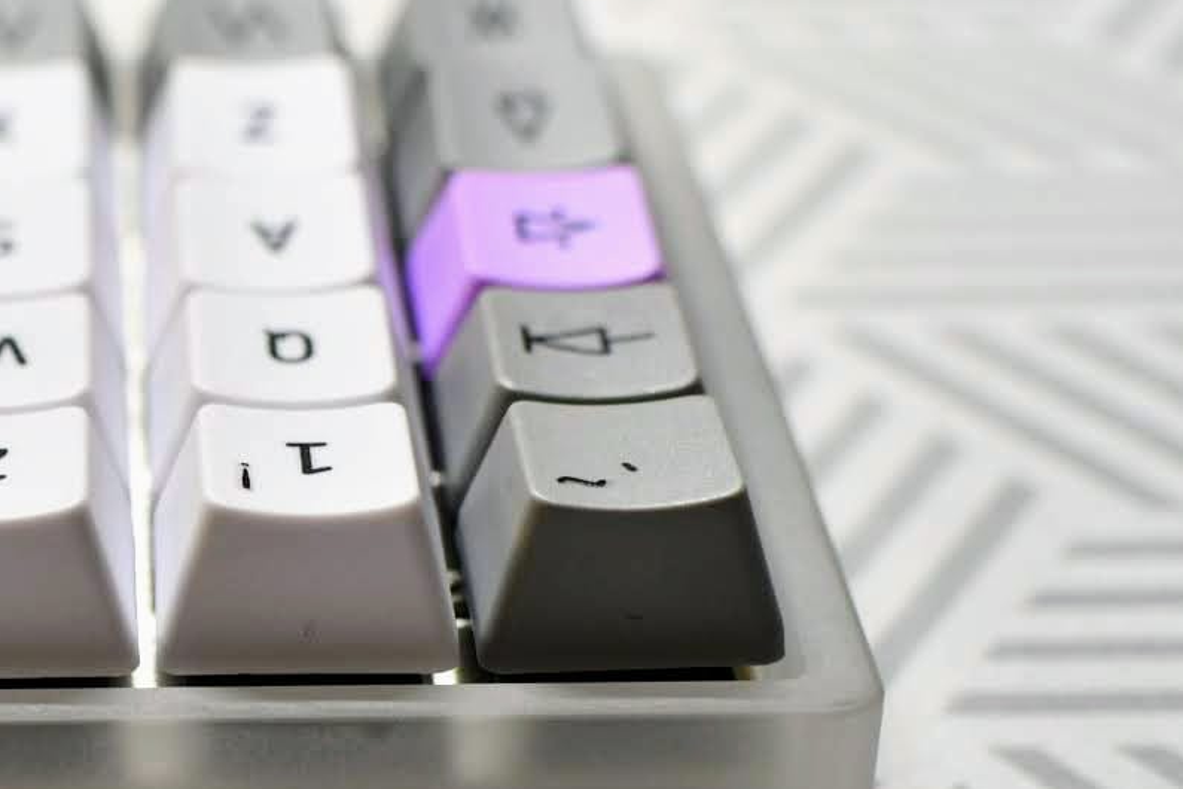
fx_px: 3483
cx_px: -21
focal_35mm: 106
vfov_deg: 12.8
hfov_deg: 18.7
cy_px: 780
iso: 360
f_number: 5
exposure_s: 1/50
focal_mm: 35
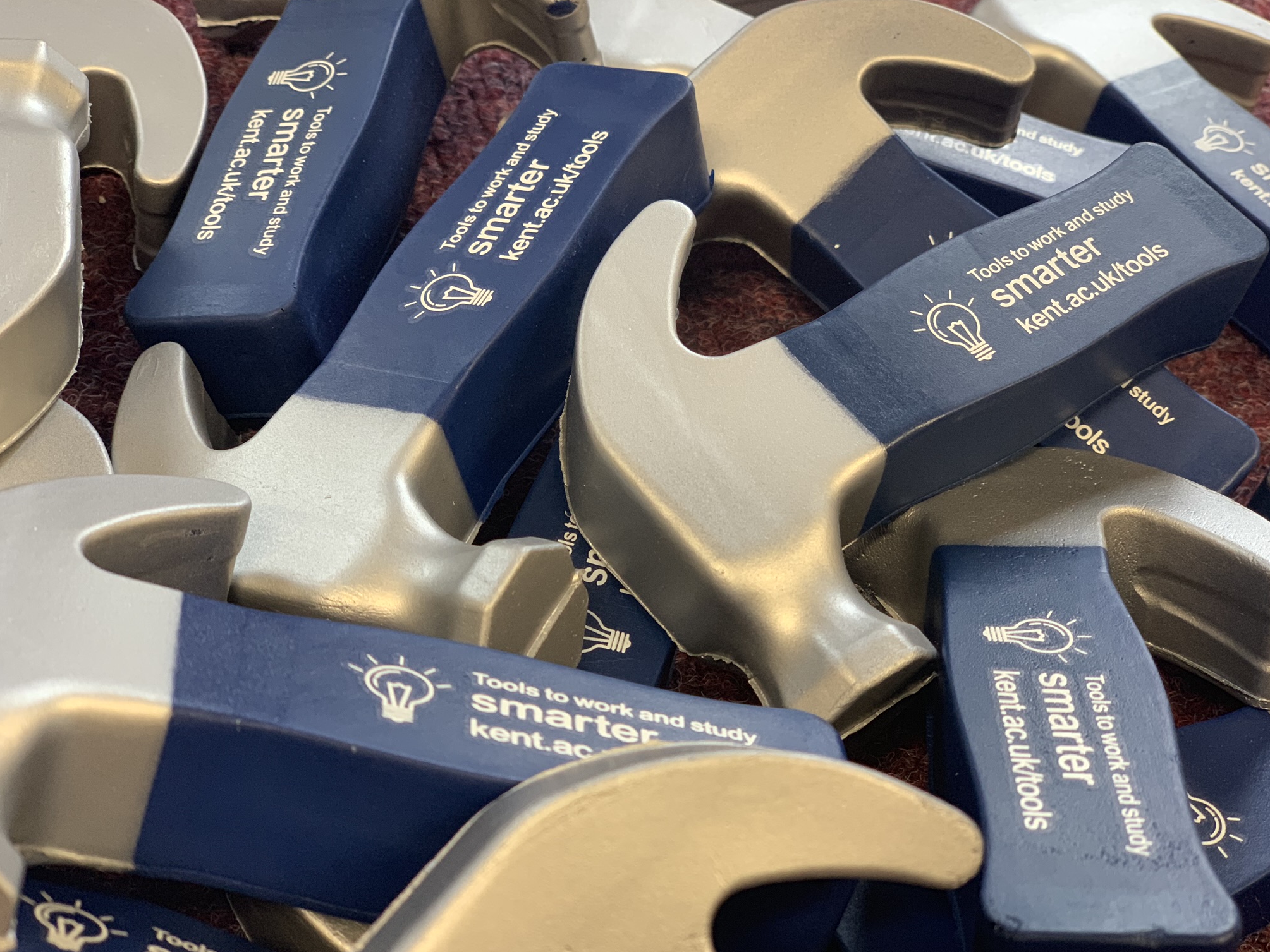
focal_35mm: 53
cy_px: 482
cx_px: 645
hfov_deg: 36.2
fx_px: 1945
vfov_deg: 27.5
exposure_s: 1/60
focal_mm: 6
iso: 125
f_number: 2.4
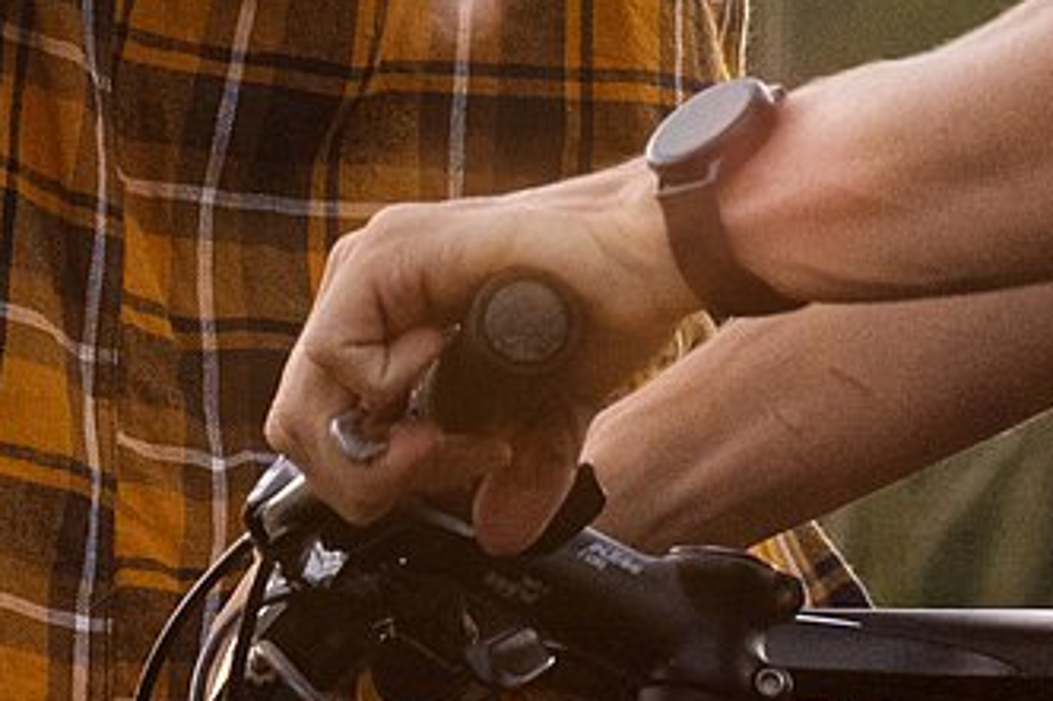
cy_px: -193
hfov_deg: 1.8
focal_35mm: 1158
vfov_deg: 1.2
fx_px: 33853
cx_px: -371
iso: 1250
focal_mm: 200
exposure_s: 1/50
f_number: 11
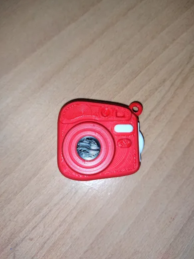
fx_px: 314
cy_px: 129
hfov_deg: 34.3
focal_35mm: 42
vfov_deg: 44.8
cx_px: 97
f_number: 1.88
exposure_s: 1/100
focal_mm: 5.59
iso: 148
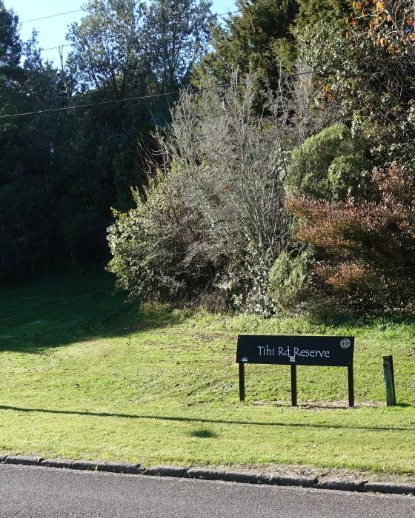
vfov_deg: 41.9
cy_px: 218
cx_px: 210
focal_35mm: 44
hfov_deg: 34.1
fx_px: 676
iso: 125
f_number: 5.6
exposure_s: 1/160
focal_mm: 8.8
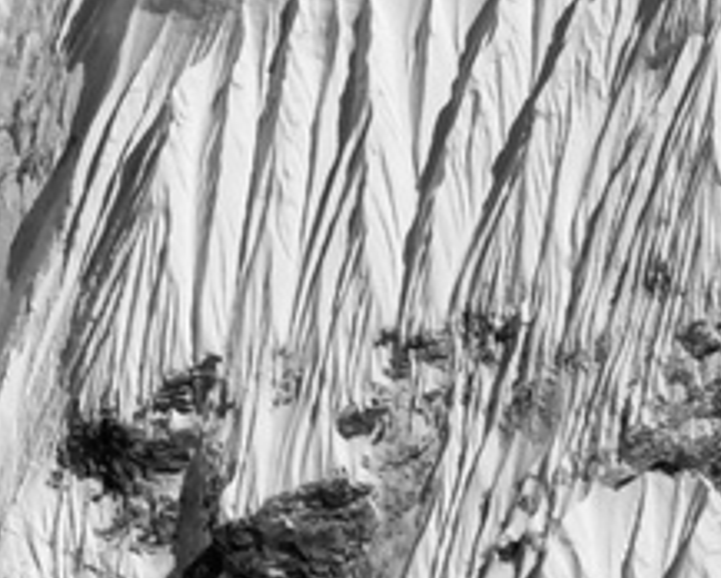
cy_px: -804
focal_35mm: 2525
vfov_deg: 0.6
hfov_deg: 0.8
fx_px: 53929
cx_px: -631
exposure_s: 1/640
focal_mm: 240
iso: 200
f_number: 11
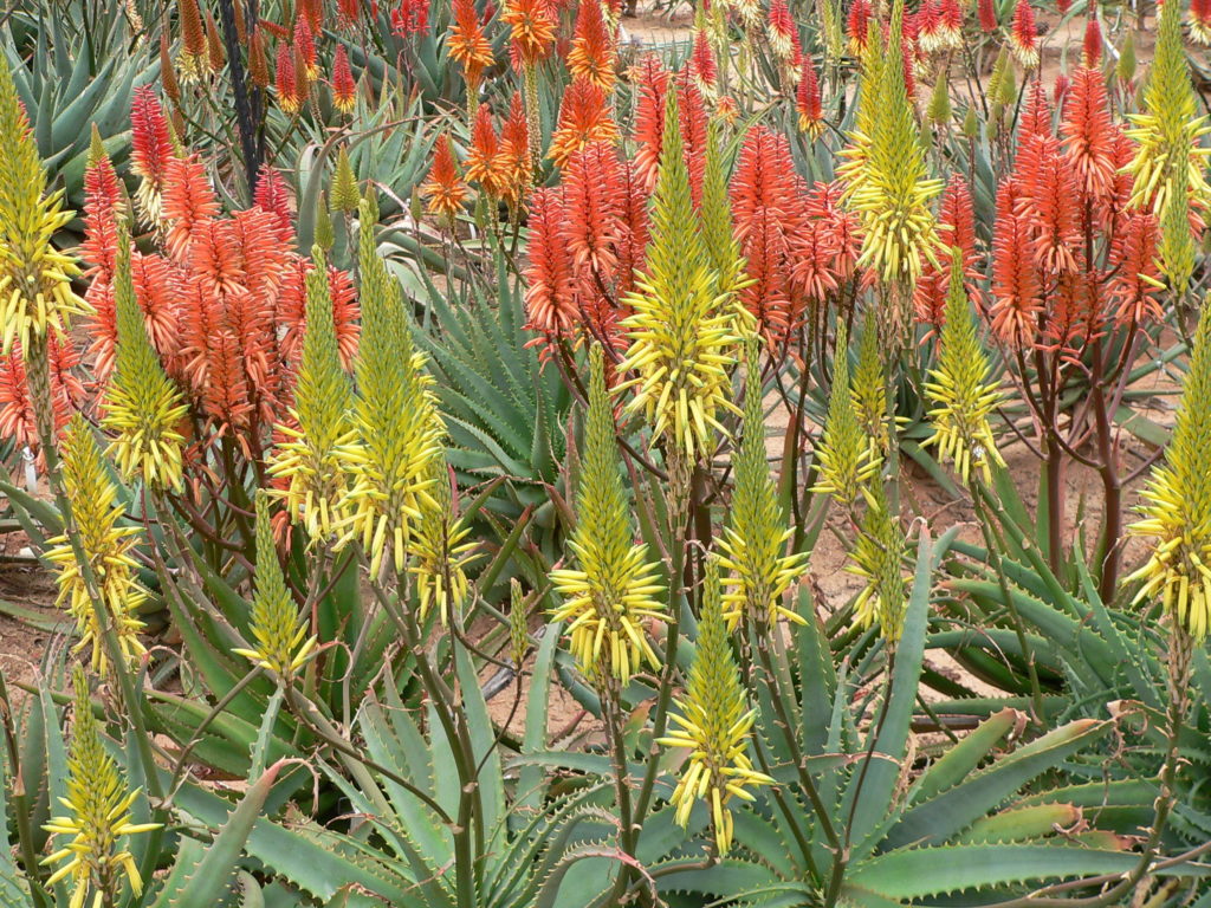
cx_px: 606
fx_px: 2029
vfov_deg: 25.2
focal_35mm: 58
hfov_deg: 33.2
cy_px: 454
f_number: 4
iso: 100
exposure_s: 1/160
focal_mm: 9.7
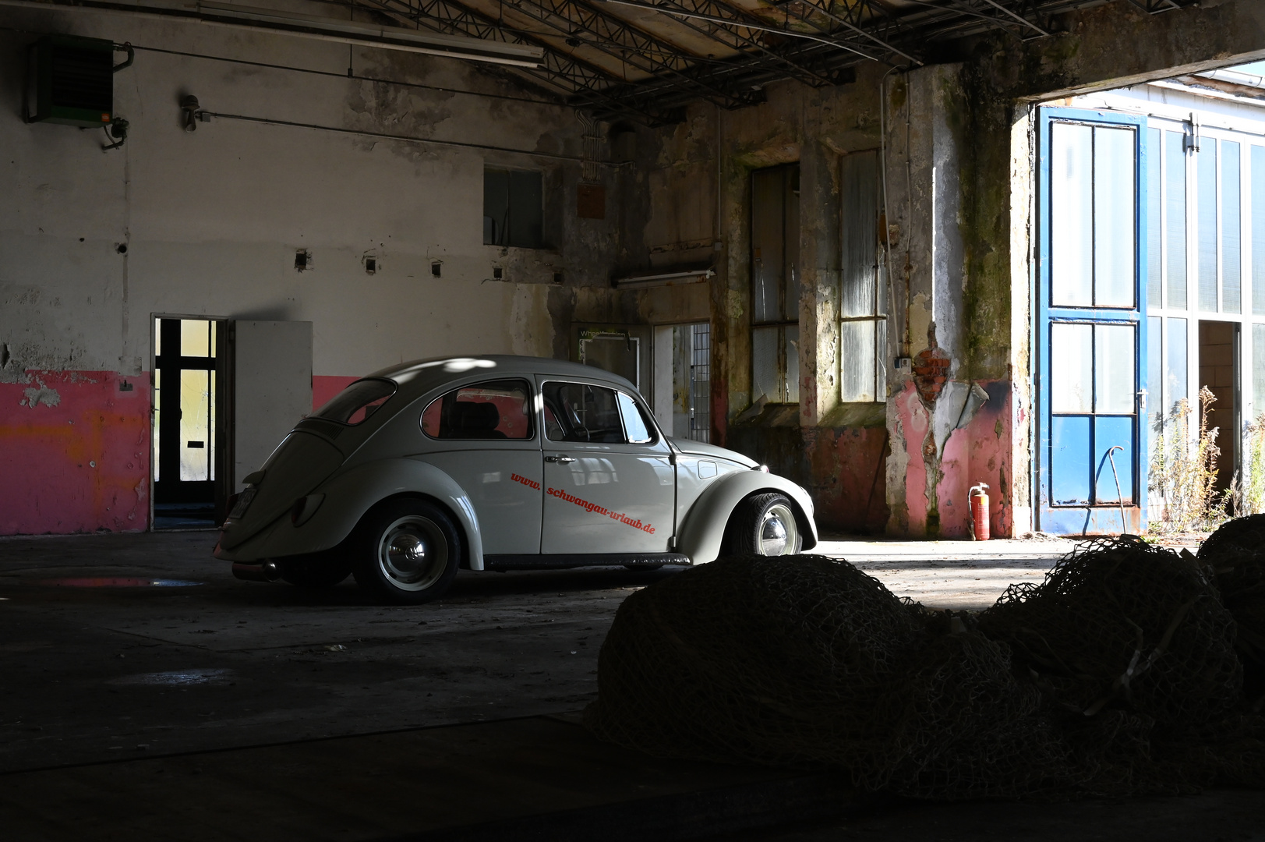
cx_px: 632
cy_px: 421
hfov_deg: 40.4
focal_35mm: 49
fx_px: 1721
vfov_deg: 27.5
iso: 2000
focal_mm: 49
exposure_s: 1/160
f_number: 20
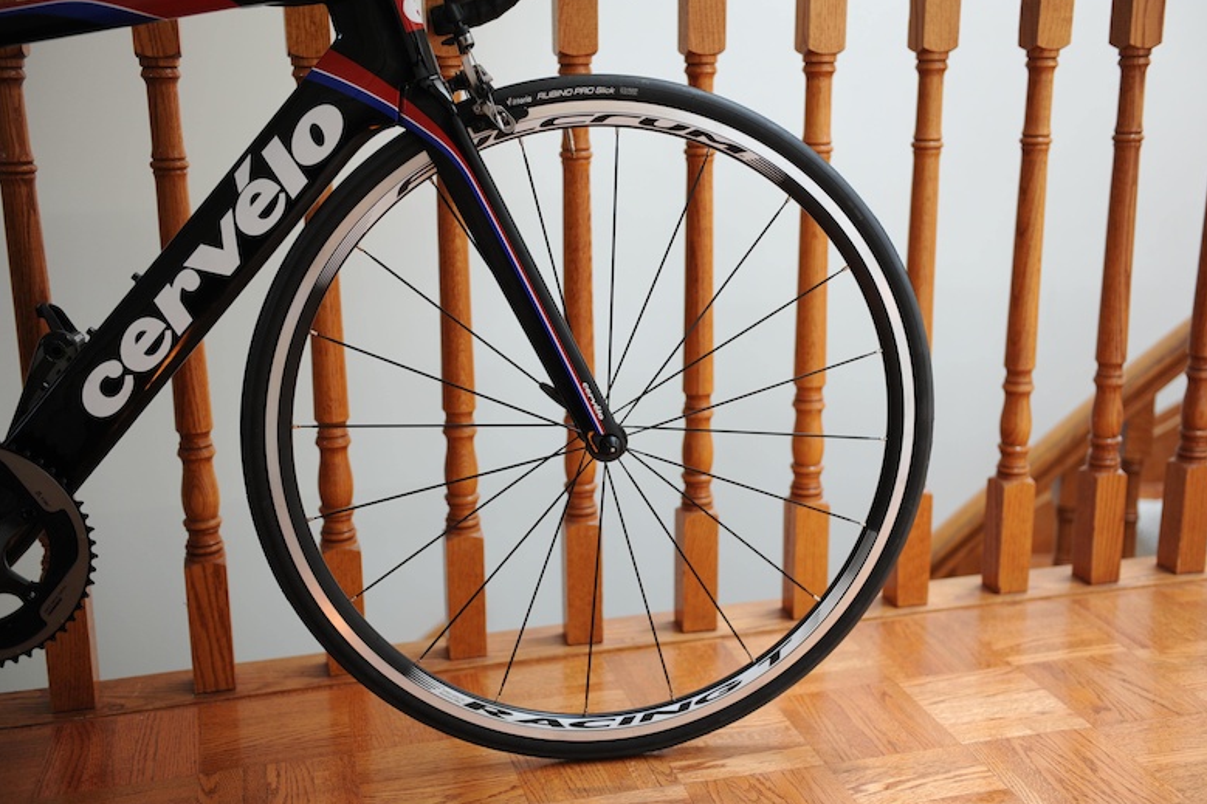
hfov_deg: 49.6
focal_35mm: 39
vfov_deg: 34.2
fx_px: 1307
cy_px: 404
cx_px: 614
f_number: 2.8
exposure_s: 1/250
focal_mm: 38
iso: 800
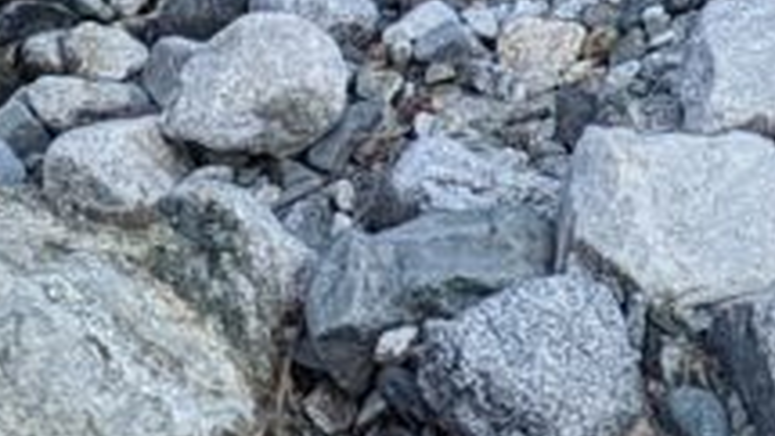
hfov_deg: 11.4
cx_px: 1056
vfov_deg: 4.7
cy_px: -2158
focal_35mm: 184
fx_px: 3782
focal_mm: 6.81
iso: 46
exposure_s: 1/1715
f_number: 1.85
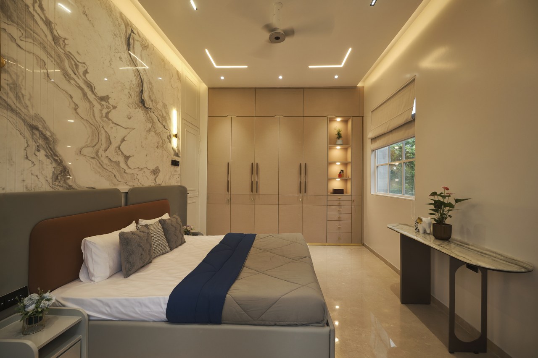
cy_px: 179
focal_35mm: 15
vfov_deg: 77.3
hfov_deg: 100.4
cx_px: 269
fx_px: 224
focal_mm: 10
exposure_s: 1/60
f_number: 4
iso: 160
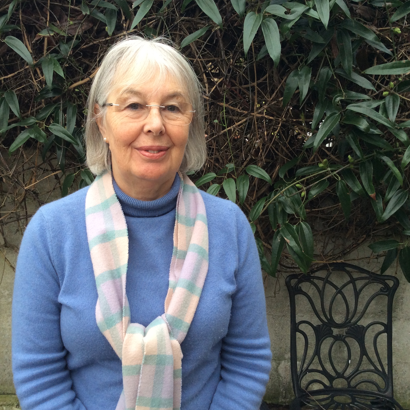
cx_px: 175
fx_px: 536
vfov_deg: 41.9
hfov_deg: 41.8
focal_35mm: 40
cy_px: 204
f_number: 2.4
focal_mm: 3.3
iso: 40
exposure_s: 1/120
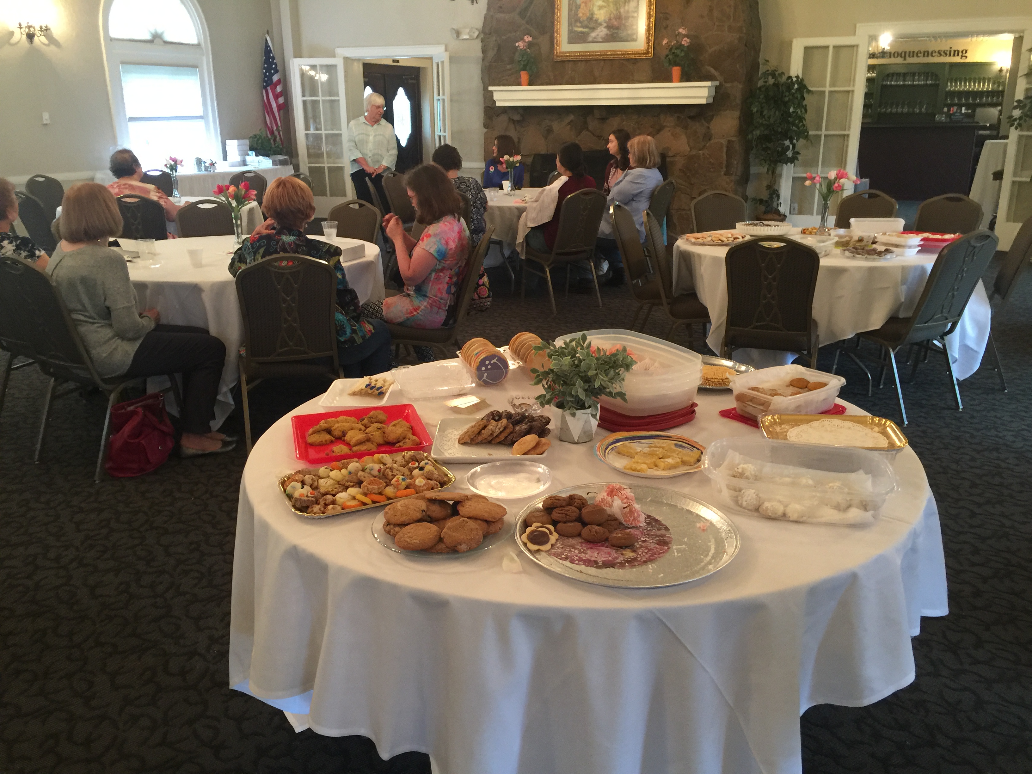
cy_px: 387
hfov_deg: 61.7
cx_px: 516
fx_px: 865
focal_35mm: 29
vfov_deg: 48.2
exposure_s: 1/10
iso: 100
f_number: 2.2
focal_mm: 4.15
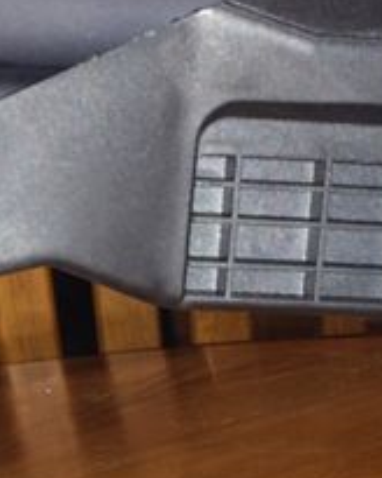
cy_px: 512
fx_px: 1752
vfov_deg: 15.2
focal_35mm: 124
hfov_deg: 12.4
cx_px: 114
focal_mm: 4.15
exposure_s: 1/16
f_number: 2.2
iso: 64
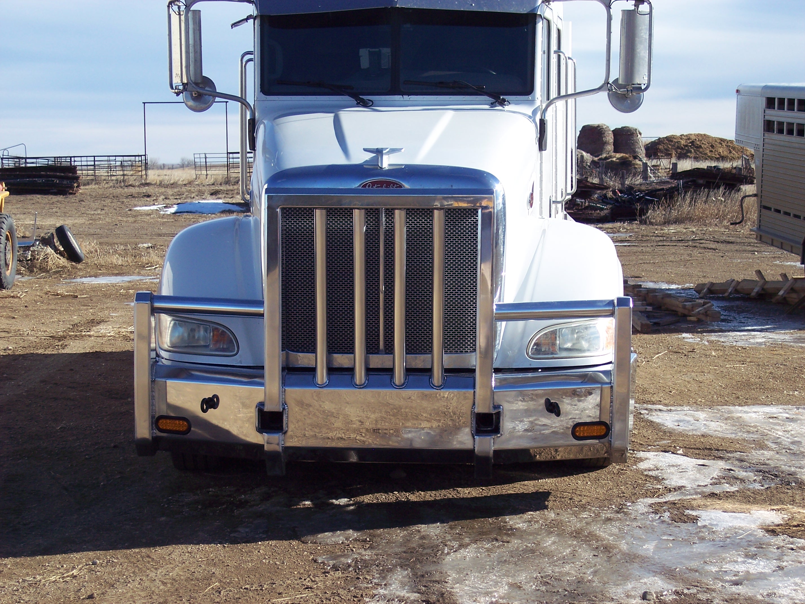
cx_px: 402
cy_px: 302
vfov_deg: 18.9
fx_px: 1814
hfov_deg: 25.0
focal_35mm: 78
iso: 100
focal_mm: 16
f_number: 4.8
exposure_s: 1/500
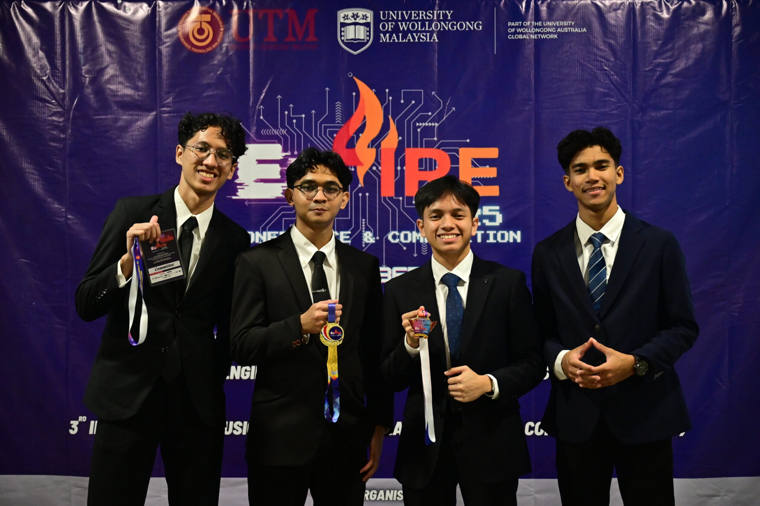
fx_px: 1266
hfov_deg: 33.4
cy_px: 253
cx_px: 380
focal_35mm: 60
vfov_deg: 22.6
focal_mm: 60
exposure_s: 1/100
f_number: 2.8
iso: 4000
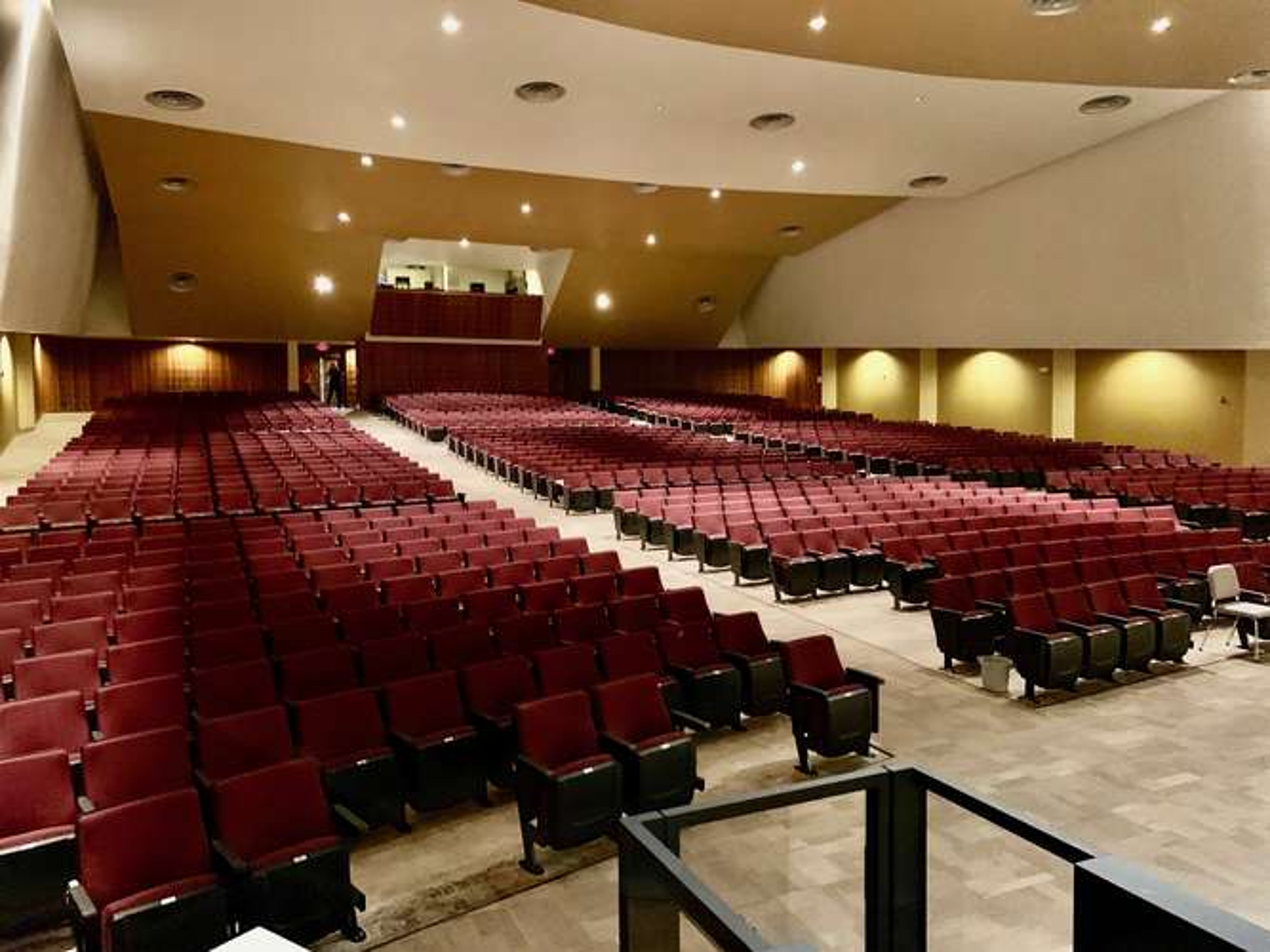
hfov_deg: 67.3
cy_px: 476
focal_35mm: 26
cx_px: 635
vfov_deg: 53.0
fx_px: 954
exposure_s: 1/17
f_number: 1.8
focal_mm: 4.25
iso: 800
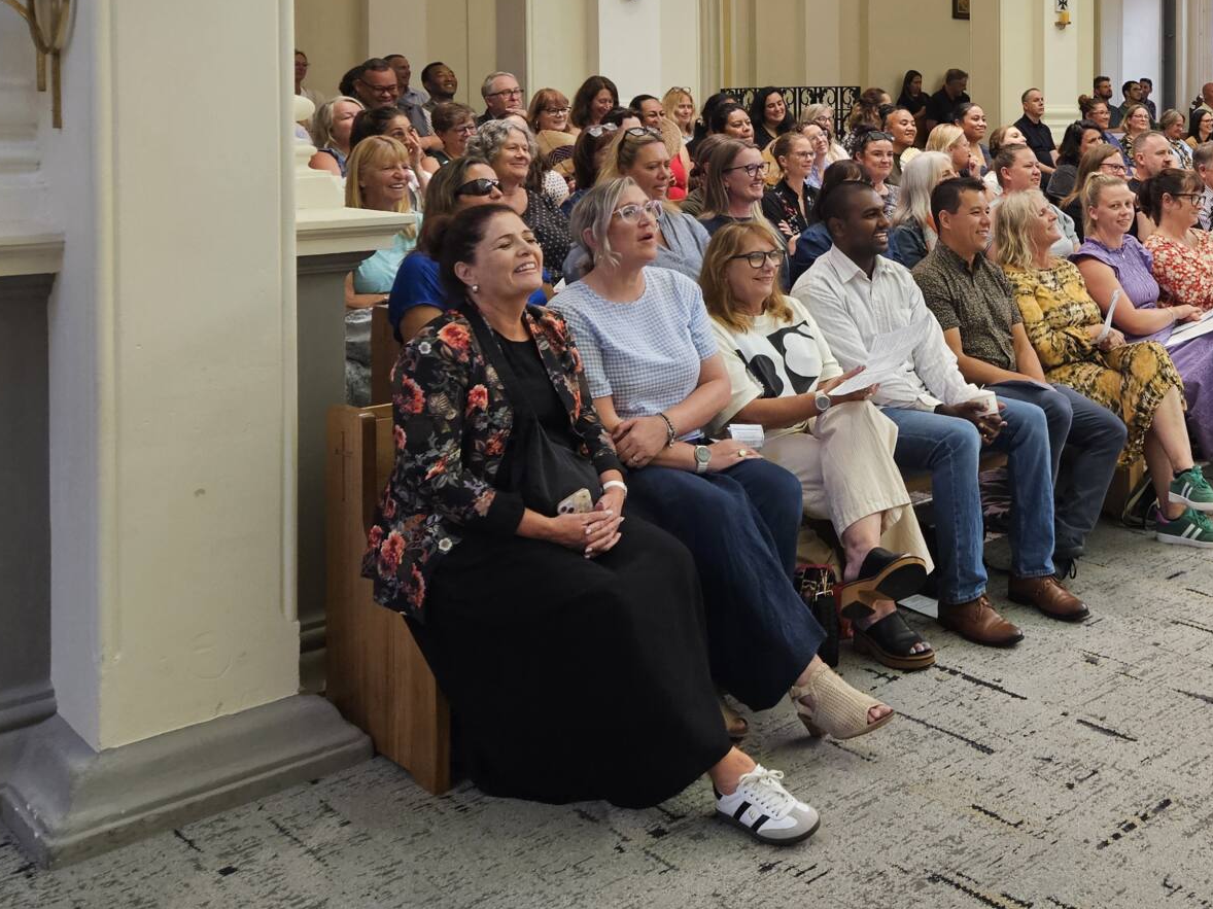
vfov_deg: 34.4
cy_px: 136
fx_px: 1401
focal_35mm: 40
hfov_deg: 43.6
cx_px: 1041
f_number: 1.8
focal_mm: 5.4
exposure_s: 1/200
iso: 400
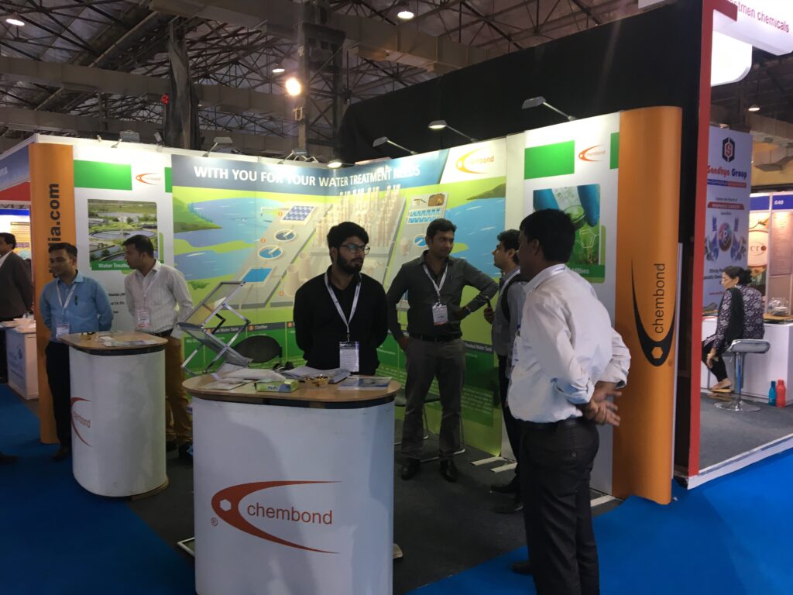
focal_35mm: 29
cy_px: 298
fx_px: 664
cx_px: 396
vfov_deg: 48.2
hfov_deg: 61.7
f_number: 2.2
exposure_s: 1/33
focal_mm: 4.15
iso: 64
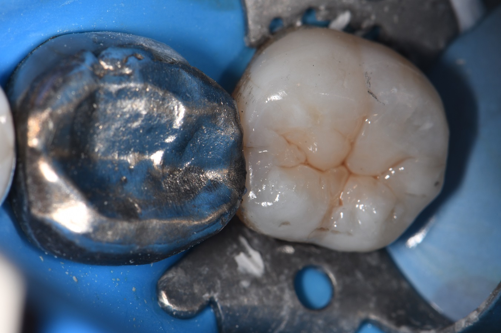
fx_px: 2184
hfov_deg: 13.1
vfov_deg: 8.7
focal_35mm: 157
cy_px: 166
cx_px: 250
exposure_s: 1/160
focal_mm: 105
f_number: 32
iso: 200
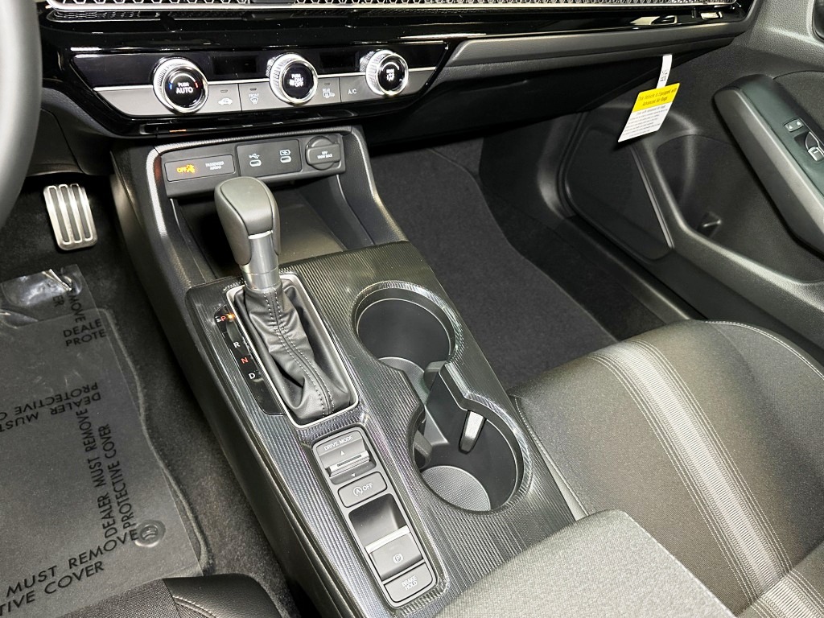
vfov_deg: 56.8
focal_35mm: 24
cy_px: 309
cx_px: 412
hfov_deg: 71.6
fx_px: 571
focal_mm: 6.86
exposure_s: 1/30
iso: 1000
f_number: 1.78
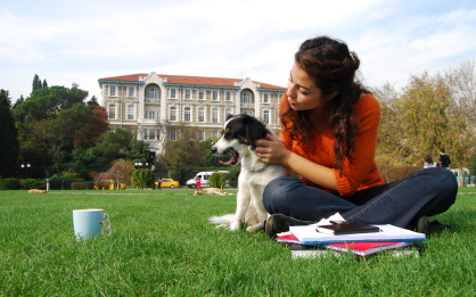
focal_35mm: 31
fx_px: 402
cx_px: 238
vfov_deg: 40.6
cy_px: 141
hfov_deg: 61.2
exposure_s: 1/80
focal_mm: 20
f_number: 10
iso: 100
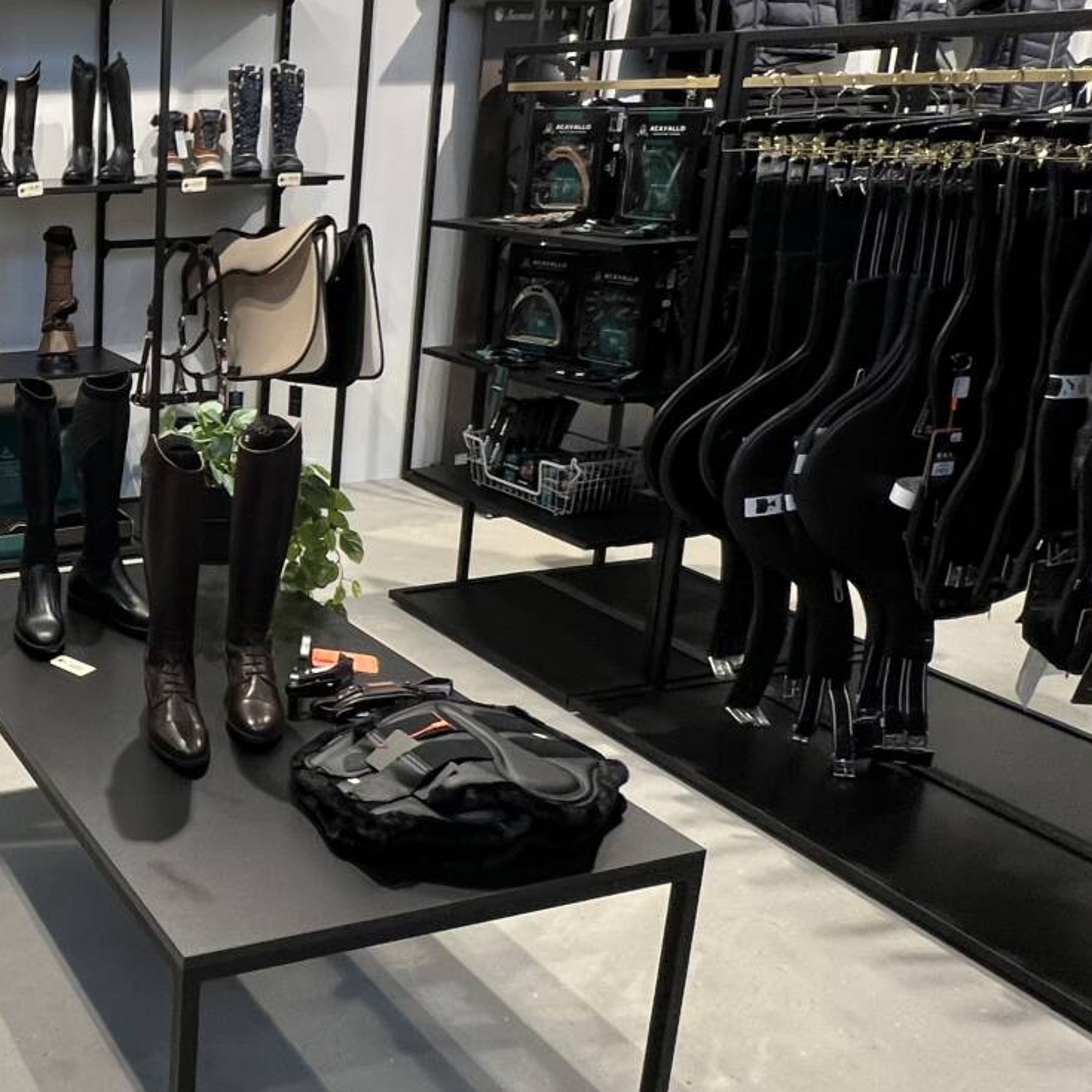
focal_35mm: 32
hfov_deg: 40.5
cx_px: -128
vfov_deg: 50.6
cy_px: 410
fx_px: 1142
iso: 160
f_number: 1.8
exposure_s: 1/100
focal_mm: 1.57
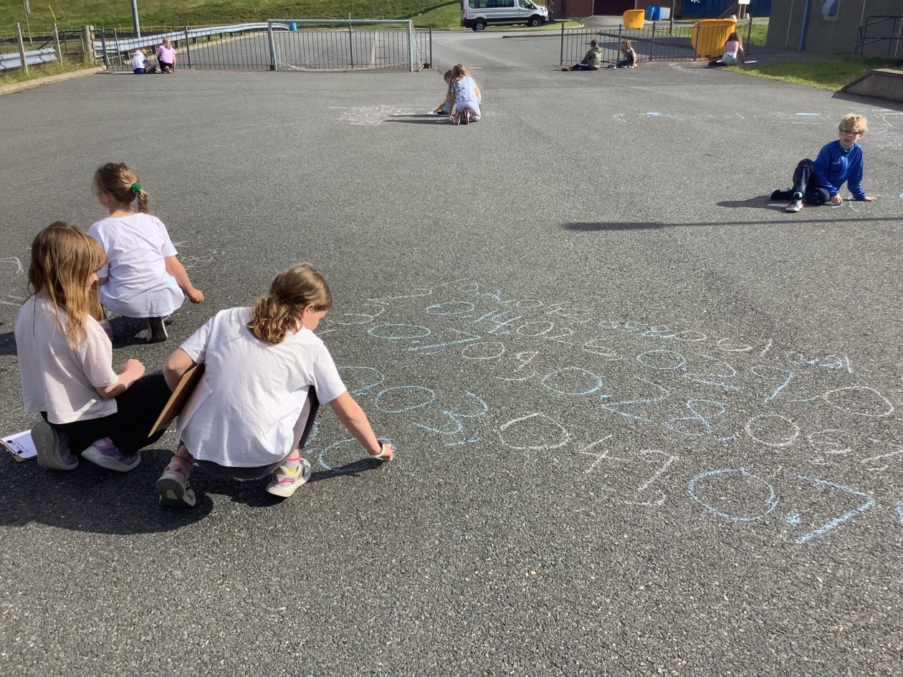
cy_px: 338
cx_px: 452
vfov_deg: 45.4
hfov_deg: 58.4
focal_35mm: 31
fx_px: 809
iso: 25
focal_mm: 3.3
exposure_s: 1/1235
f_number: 2.4
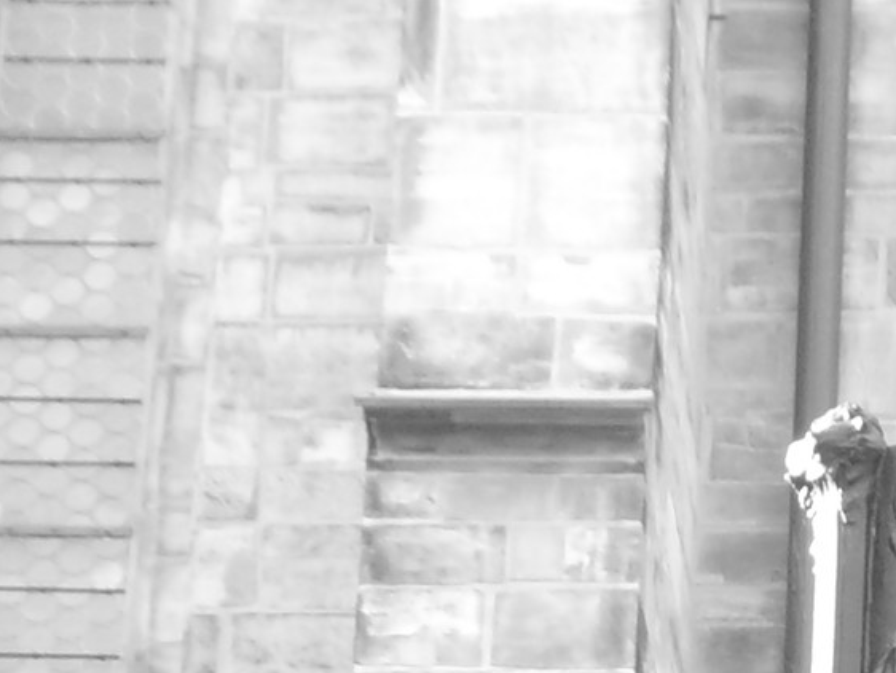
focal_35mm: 249
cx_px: 1334
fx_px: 6448
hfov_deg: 7.8
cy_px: 850
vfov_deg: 5.9
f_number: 4.1
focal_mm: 11.8
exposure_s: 1/60
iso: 160
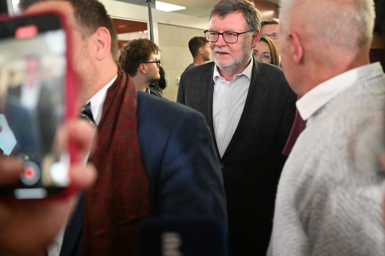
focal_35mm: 35
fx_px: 374
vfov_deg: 37.8
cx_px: 192
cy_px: 128
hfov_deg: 54.4
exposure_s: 1/320
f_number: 3.5
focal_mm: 35
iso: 12800
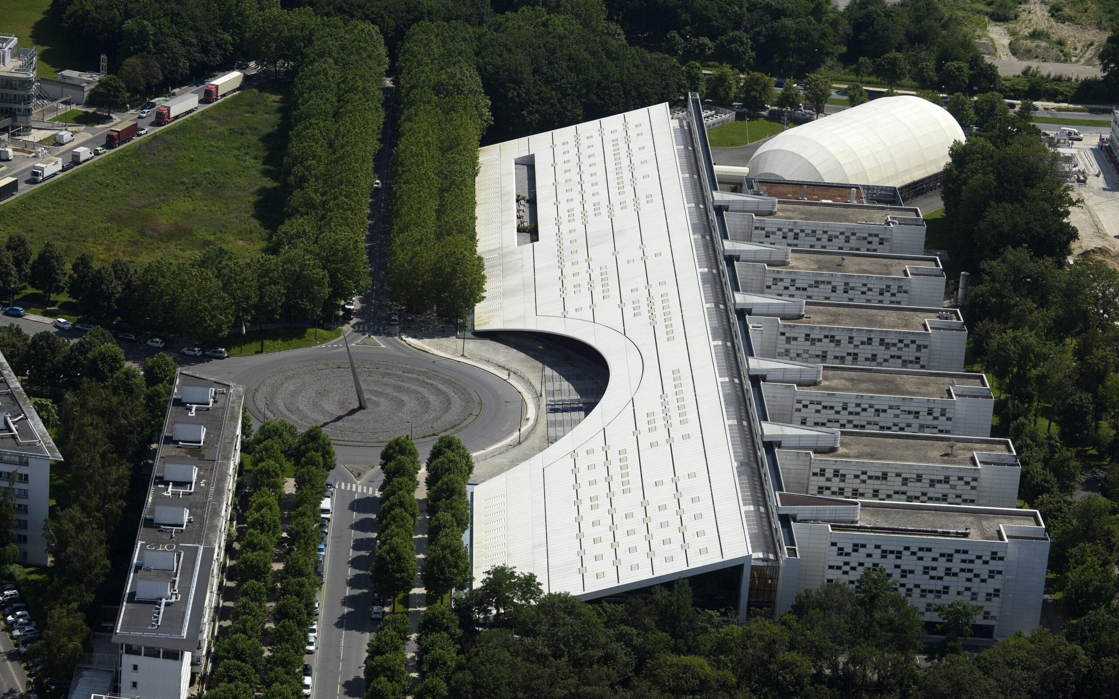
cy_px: 351
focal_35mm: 108
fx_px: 3293
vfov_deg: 12.1
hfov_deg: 19.3
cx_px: 559
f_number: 6.3
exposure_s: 1/800
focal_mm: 105
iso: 100
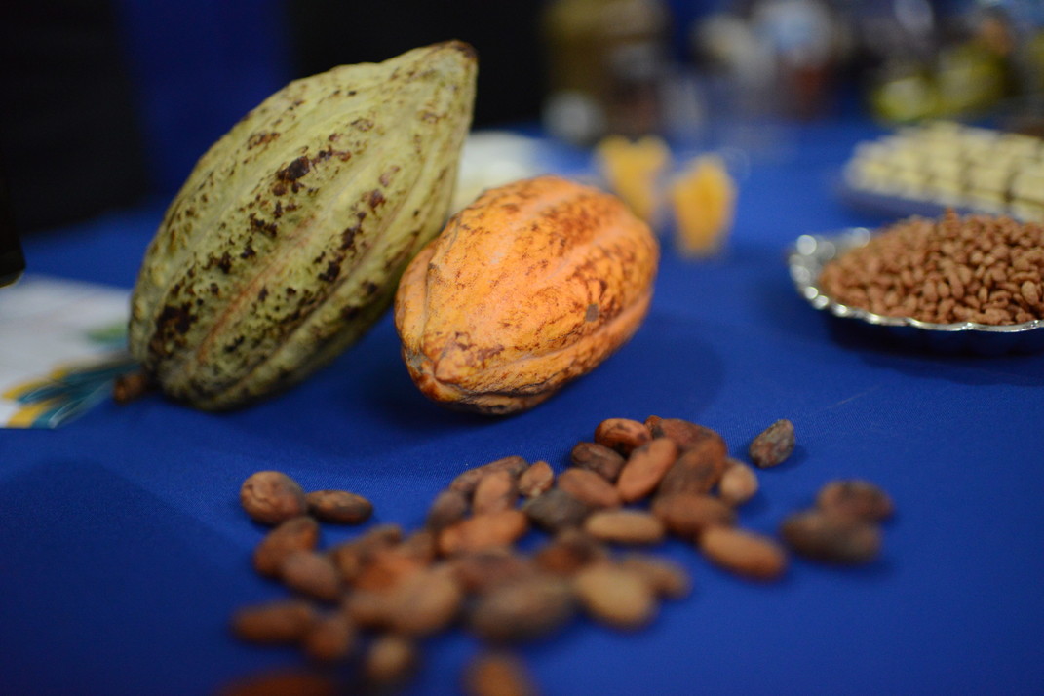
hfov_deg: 54.4
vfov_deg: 37.9
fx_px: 1015
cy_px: 348
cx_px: 522
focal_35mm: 35
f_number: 1.4
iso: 3200
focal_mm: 35
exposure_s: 1/250
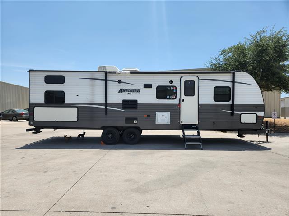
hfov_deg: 73.9
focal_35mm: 23
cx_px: 144
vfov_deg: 58.9
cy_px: 108
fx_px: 192
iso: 20
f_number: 1.8
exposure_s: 1/1746
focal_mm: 5.4
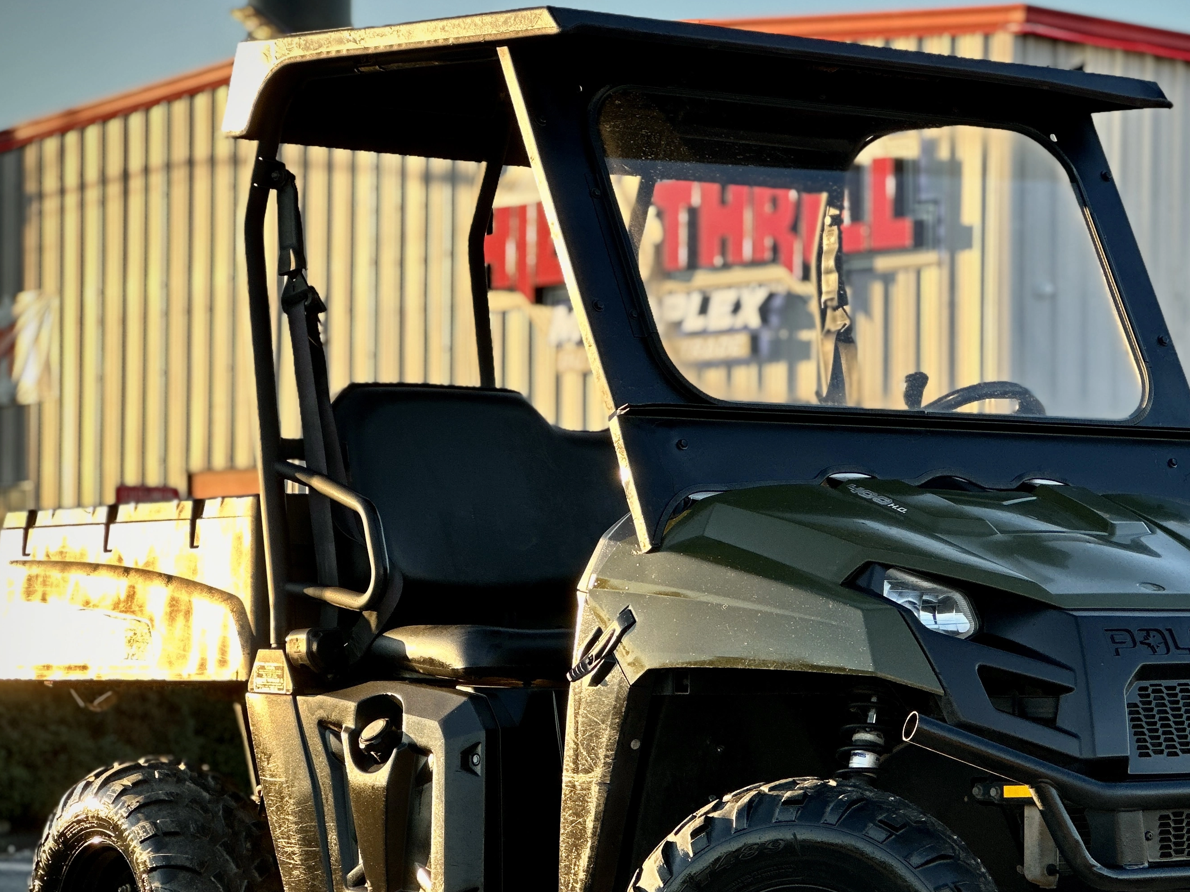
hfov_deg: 16.8
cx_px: 720
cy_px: 623
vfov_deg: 12.6
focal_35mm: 117
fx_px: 4022
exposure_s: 1/121
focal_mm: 9
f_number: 2.8
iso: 25
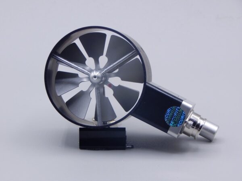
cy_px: 90
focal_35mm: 160
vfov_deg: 9.3
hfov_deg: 12.3
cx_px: 121
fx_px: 1119
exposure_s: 1/100
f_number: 5.1
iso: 125
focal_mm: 28.7
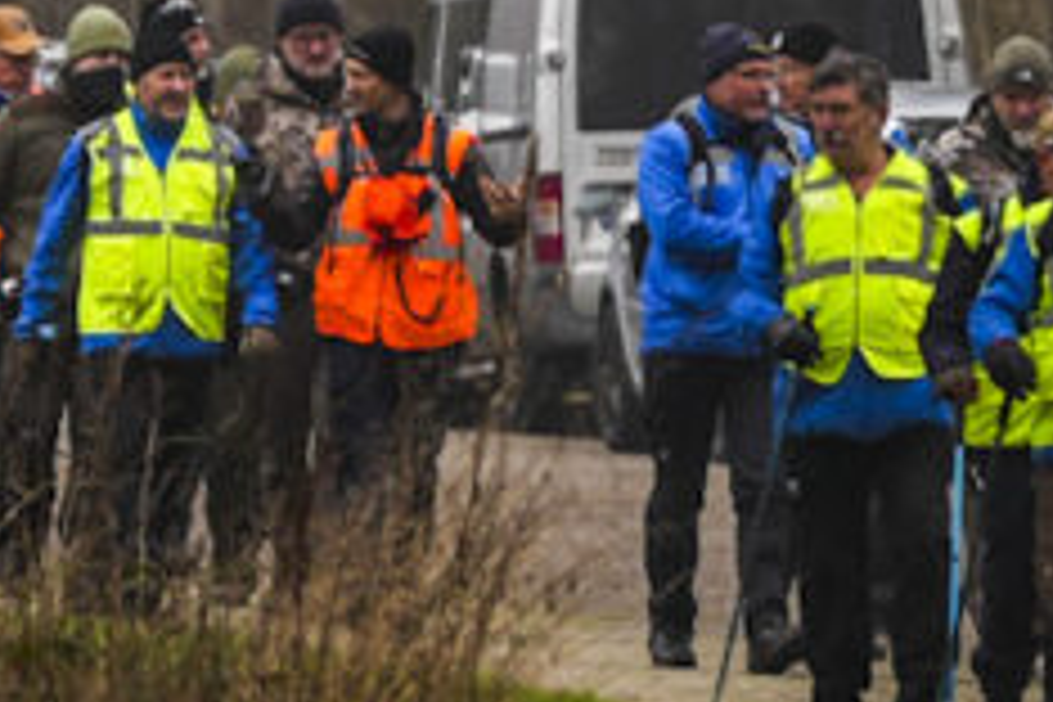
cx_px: -14
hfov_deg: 1.6
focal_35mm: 1315
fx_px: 38461
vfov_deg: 1.0
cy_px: -230
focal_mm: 200
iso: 100
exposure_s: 1/250
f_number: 2.8
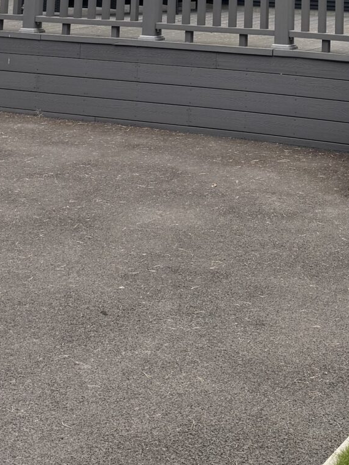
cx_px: 288
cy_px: -197
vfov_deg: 21.1
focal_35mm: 81
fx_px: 1089
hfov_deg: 18.0
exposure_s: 1/980
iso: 80
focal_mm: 6.76
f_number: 1.78
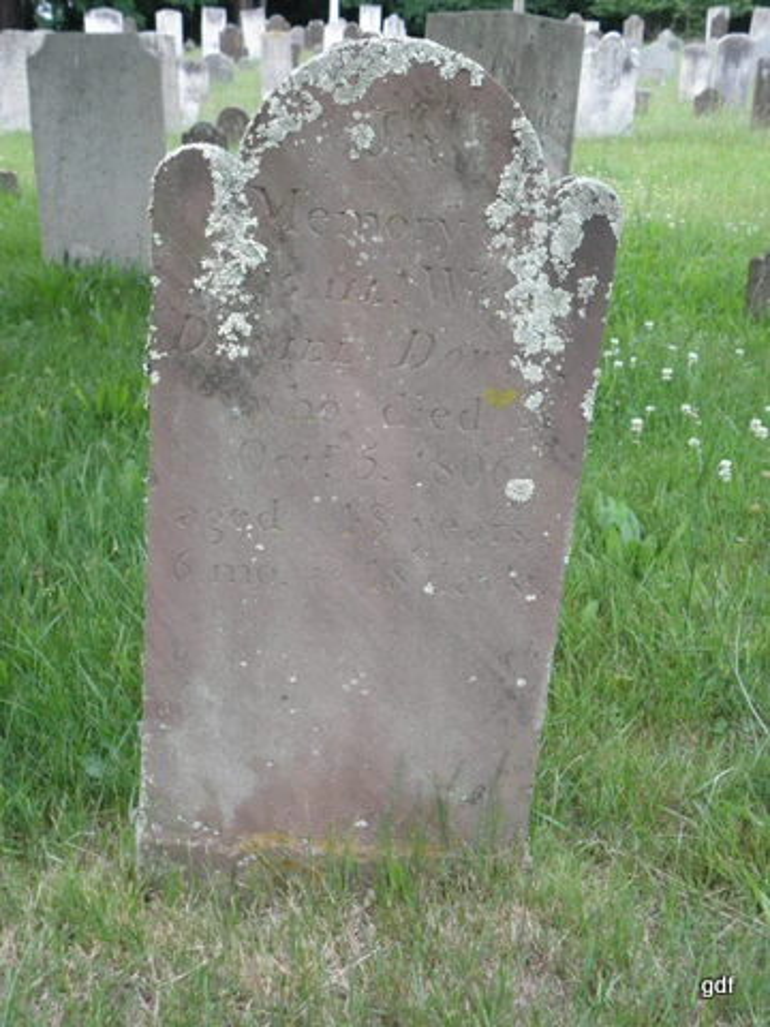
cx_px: 385
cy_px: 514
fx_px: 1364
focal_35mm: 46
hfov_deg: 31.5
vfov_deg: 41.2
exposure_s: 1/20
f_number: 3.4
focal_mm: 8.19
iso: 125
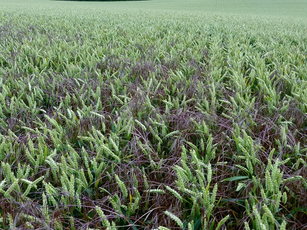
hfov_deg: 45.8
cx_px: 154
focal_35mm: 41
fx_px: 364
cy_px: 115
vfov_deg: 35.1
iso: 100
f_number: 3.9
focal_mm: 7.4
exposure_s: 1/400
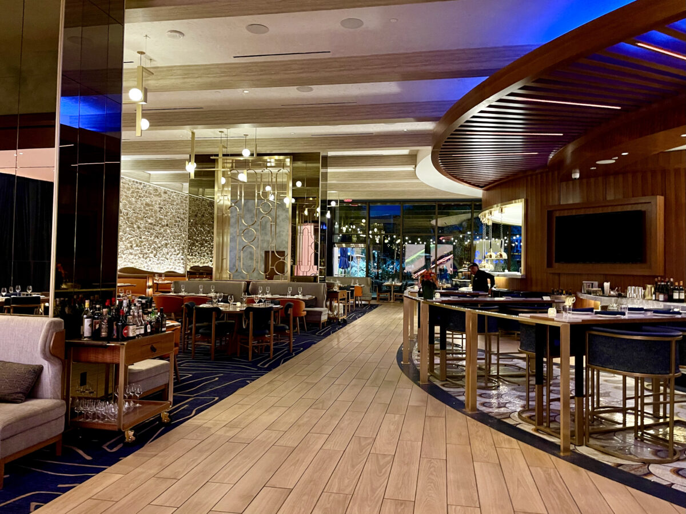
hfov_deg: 67.3
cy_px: 257
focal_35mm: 26
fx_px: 515
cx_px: 343
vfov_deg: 53.1
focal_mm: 5.1
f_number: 1.6
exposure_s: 1/30
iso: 640
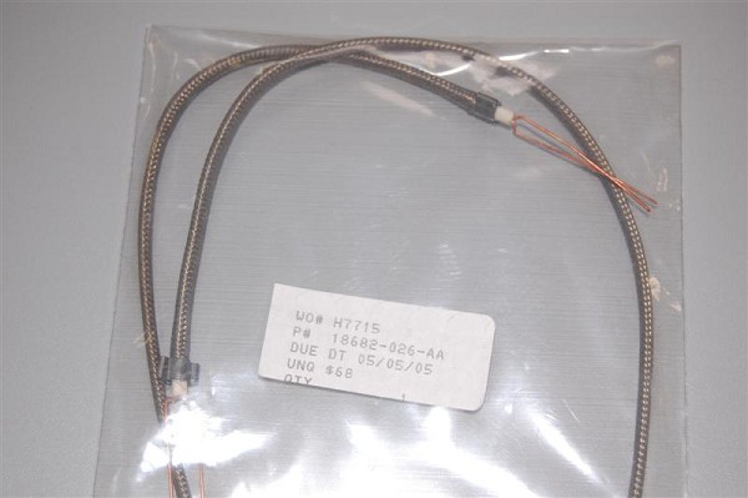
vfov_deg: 20.1
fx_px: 1401
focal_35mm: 68
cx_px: 374
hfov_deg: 29.9
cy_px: 249
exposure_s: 1/60
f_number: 5.3
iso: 400
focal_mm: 45
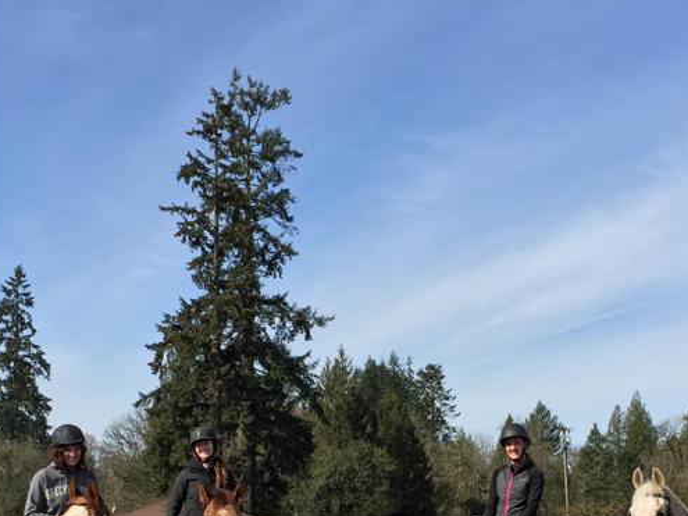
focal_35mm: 60
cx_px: 425
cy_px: 477
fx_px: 1192
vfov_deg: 23.7
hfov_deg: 32.1
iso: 32
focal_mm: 4.15
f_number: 2.2
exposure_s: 1/2083
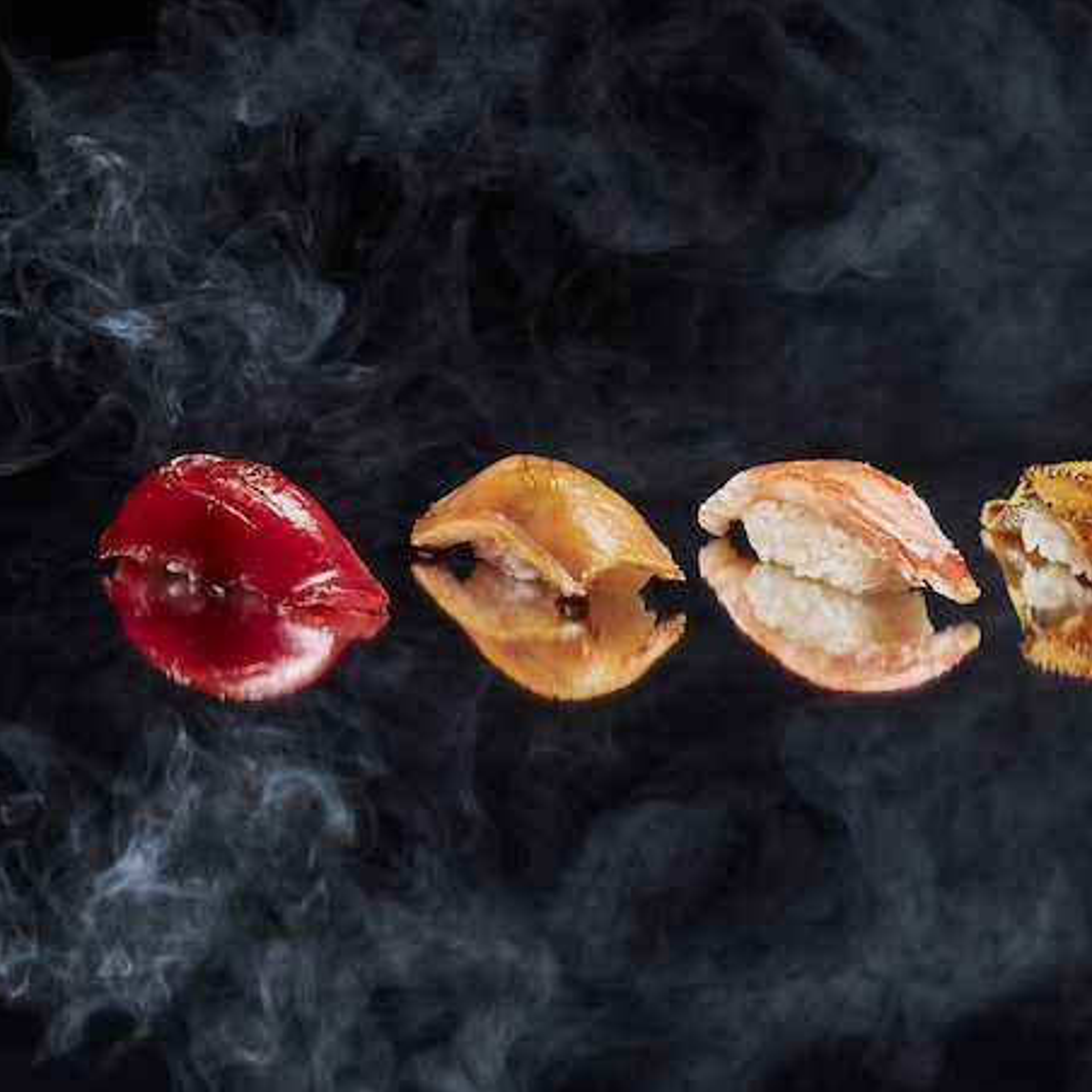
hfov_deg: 26.8
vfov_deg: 26.9
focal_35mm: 64
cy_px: 546
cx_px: 679
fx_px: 2284
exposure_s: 1/125
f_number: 11
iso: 200
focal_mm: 50
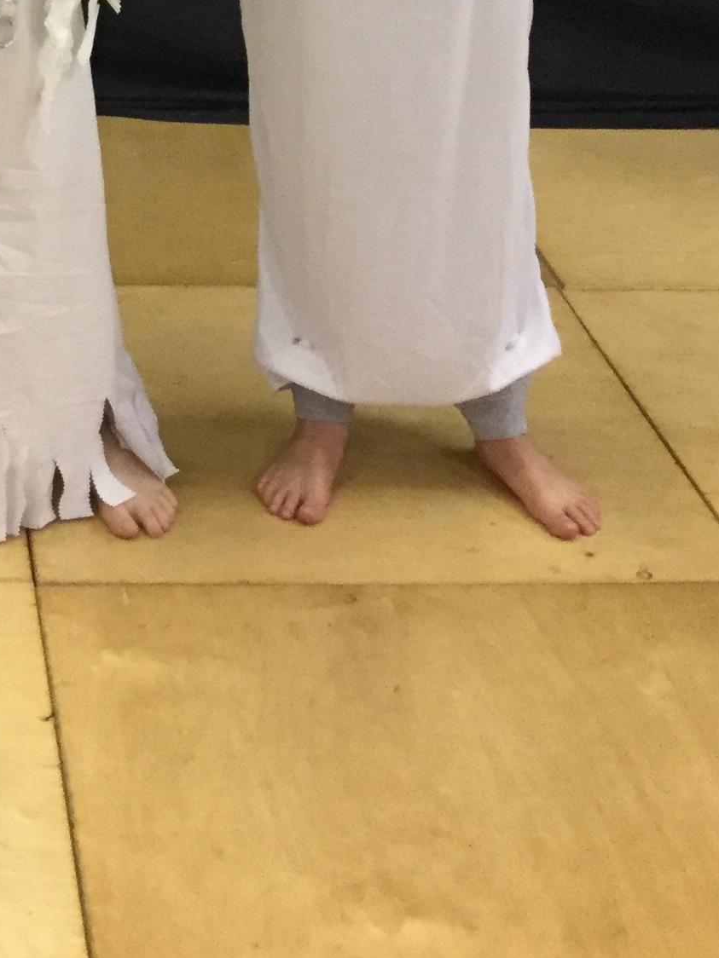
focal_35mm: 90
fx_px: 2492
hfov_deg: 15.9
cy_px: -390
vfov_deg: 19.5
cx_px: -114
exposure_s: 1/33
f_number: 2.4
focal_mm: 3.3
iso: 200
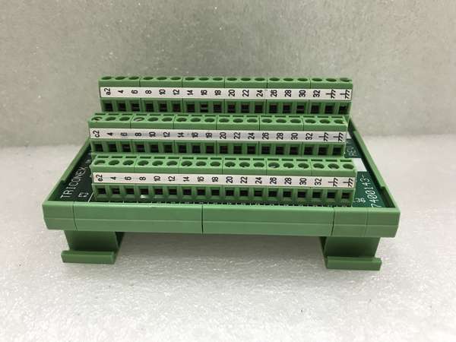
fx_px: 369
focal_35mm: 28
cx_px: 228
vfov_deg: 49.7
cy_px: 171
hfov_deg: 63.4
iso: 40
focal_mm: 3.99
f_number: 1.8
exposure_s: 1/25
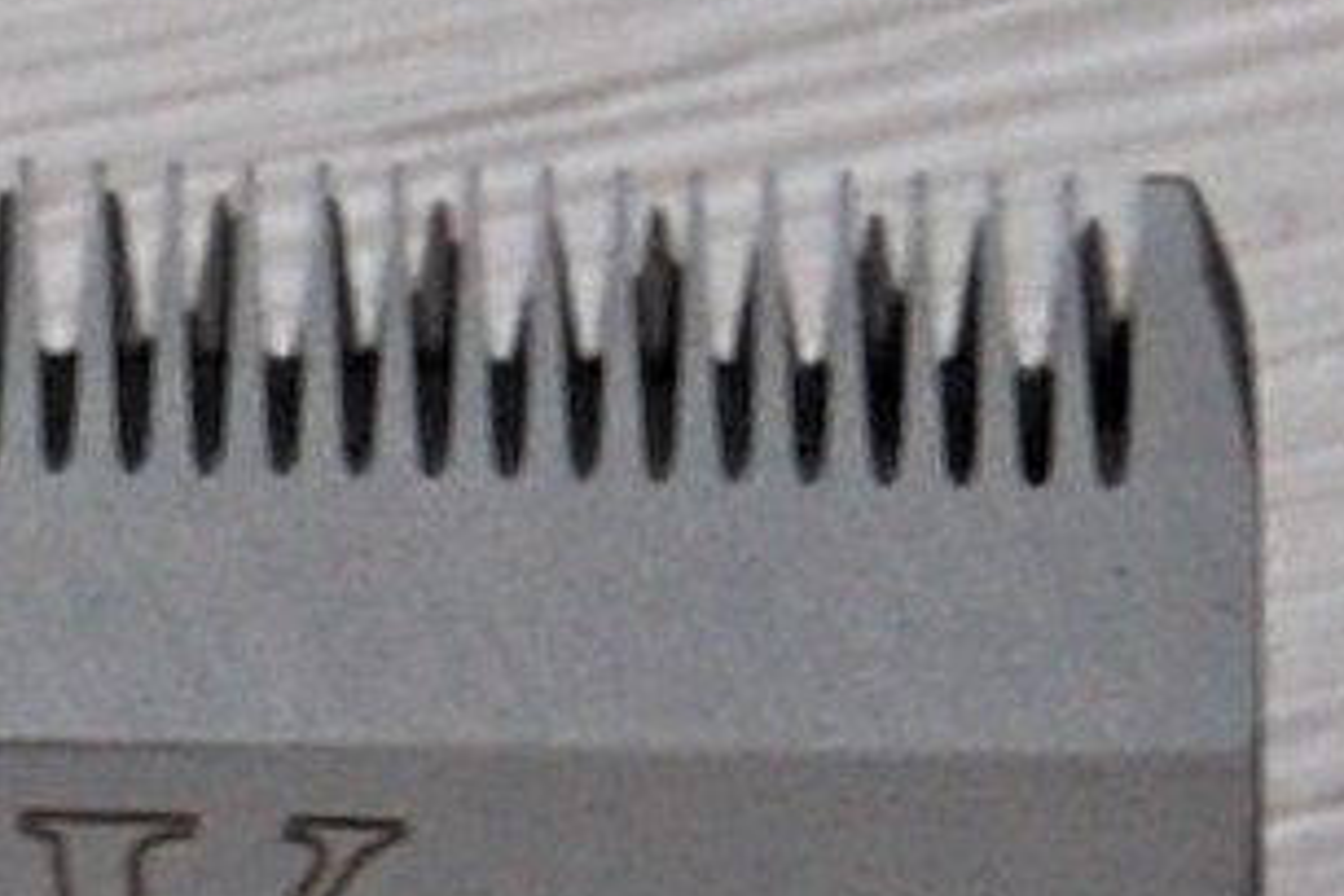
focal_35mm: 125
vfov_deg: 10.8
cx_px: -314
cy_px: 1102
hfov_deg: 15.7
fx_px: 4666
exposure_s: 1/60
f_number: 4.2
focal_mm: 30
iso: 400
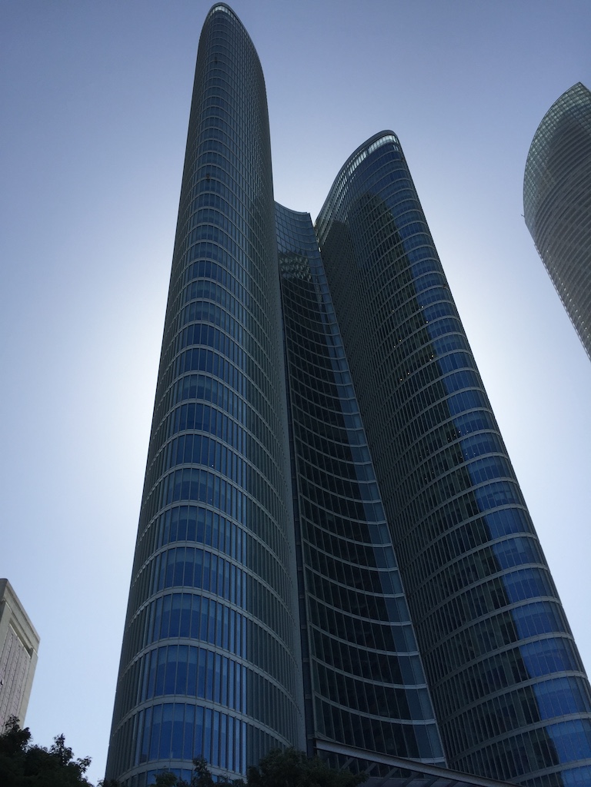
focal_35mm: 29
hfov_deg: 48.2
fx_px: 660
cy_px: 394
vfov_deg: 61.7
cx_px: 296
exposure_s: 1/3300
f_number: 2.2
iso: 32
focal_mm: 4.15
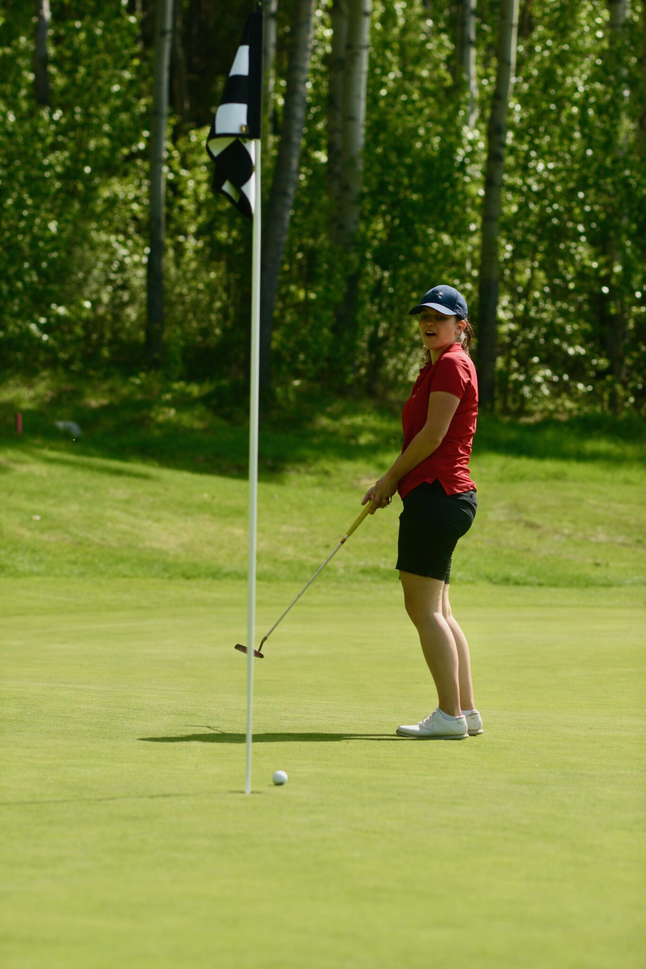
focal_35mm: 135
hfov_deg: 10.2
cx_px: 323
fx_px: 3634
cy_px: 484
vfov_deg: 15.2
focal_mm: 135
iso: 400
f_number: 4.5
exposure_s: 1/3200
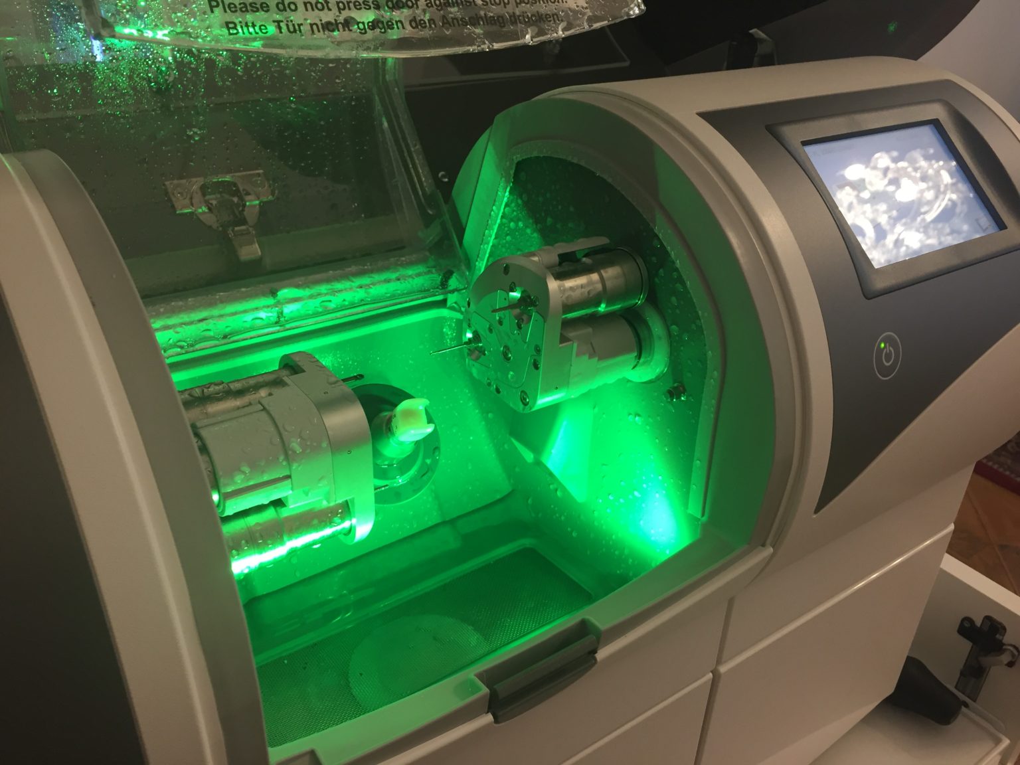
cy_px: 382
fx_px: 855
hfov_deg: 61.7
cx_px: 510
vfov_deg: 48.2
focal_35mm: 29
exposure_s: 1/33
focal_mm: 4.15
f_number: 2.2
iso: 100
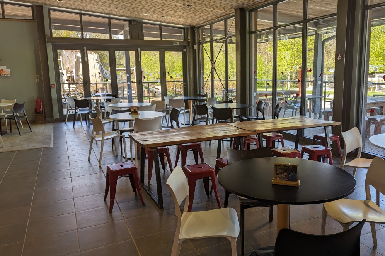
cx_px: 221
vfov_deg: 43.6
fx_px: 321
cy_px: 121
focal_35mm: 30
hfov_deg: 61.6
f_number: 1.85
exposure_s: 1/163
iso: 36
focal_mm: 6.81
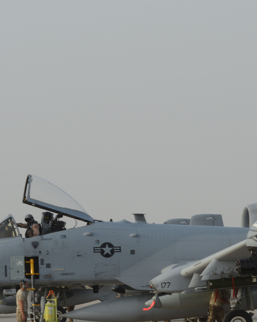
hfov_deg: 6.2
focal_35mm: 250
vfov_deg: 7.7
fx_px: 2377
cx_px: 243
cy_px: 253
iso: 200
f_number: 14
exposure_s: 1/125
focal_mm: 80
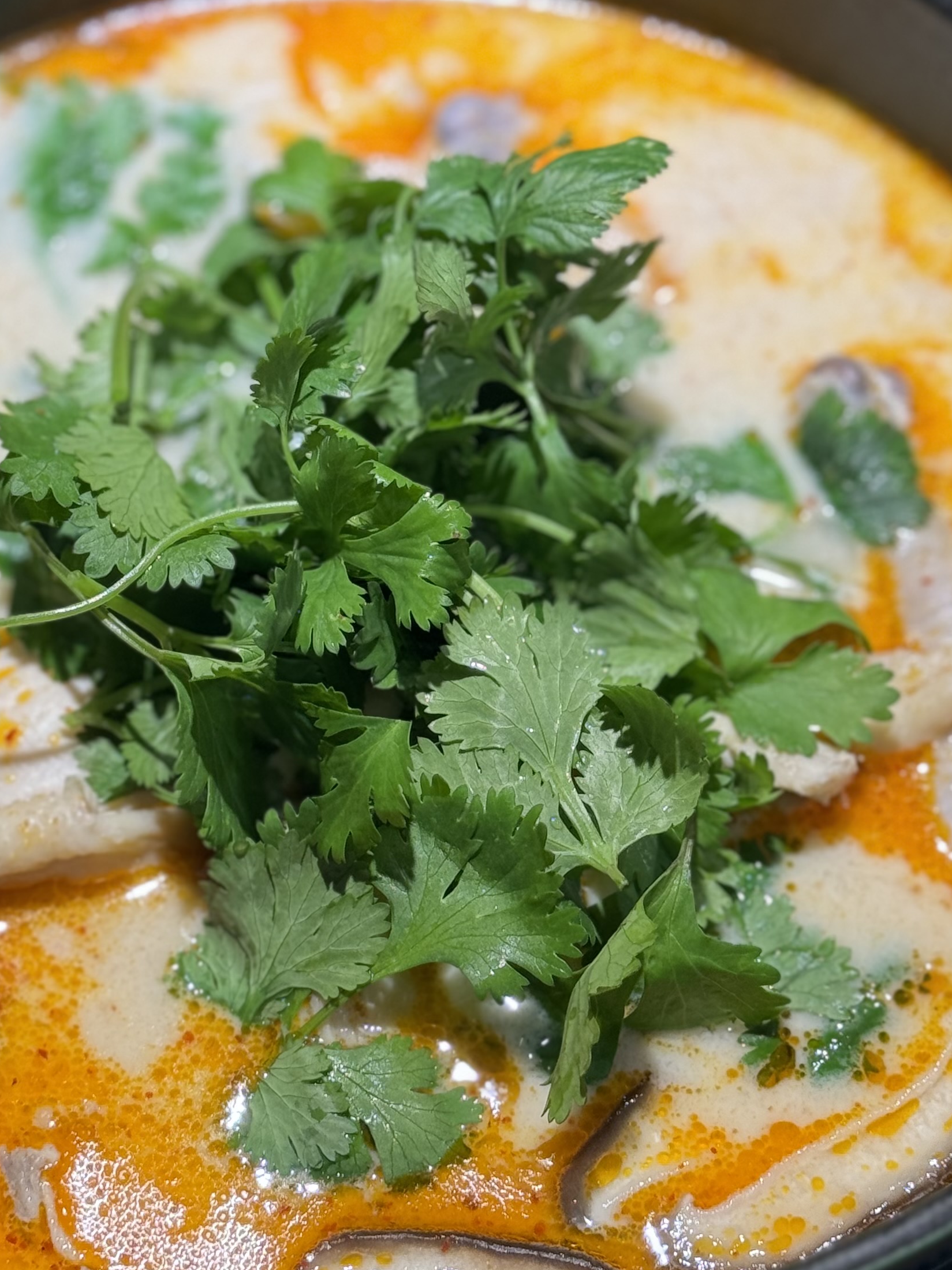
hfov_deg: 16.8
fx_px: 3227
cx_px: 390
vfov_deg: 22.3
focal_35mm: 88
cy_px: 664
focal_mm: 6.86
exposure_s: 1/60
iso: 50
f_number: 1.78
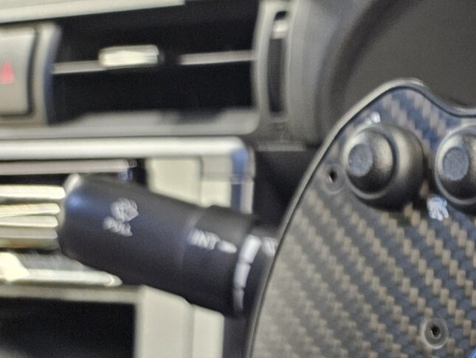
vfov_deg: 18.6
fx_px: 1004
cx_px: 679
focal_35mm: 73
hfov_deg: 22.6
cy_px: 482
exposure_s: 1/25
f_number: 1.8
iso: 500
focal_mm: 5.4
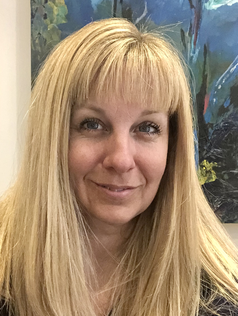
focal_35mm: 32
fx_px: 293
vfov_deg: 56.8
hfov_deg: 44.2
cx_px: 119
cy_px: 158
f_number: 2.2
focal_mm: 2.87
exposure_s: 1/33
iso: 500
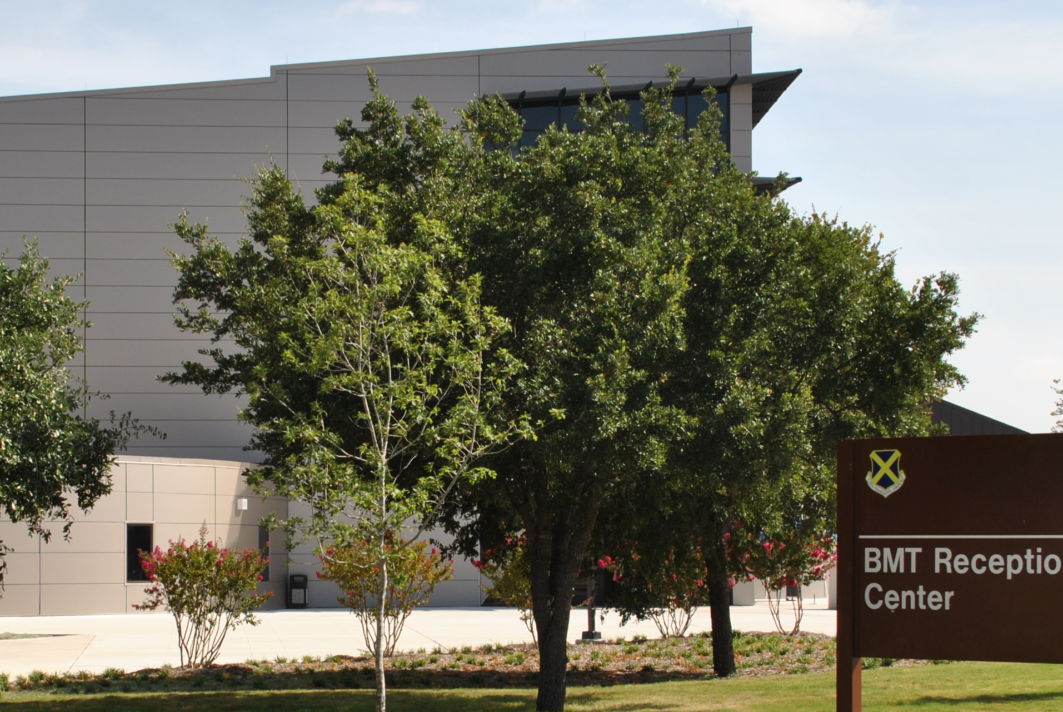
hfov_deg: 23.8
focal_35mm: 85
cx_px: 403
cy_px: 509
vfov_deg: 16.1
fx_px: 2513
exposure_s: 1/200
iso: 100
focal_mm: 28
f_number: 7.1
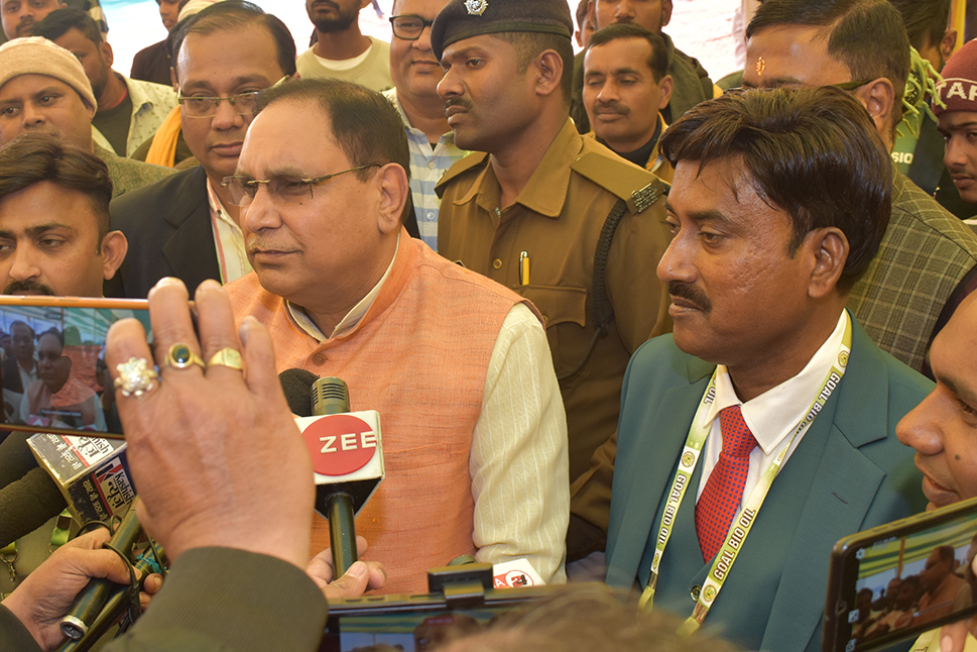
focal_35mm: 84
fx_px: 2269
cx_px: 441
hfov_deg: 24.3
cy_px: 255
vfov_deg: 16.3
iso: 400
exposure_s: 1/160
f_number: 6.3
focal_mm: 45
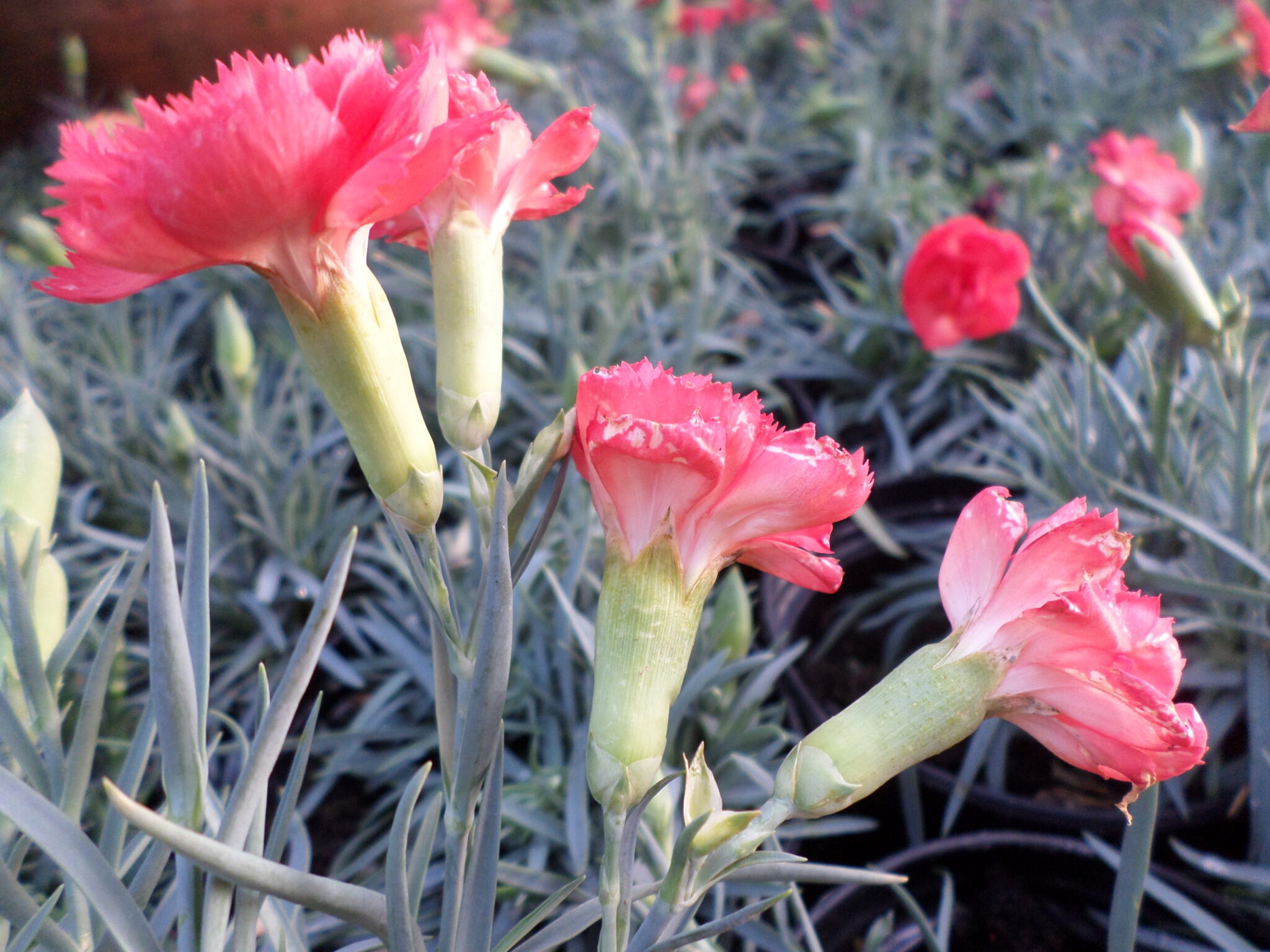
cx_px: 635
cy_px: 476
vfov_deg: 54.9
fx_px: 917
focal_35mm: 25
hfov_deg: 69.4
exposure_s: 1/30
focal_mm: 4.5
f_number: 2.5
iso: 120
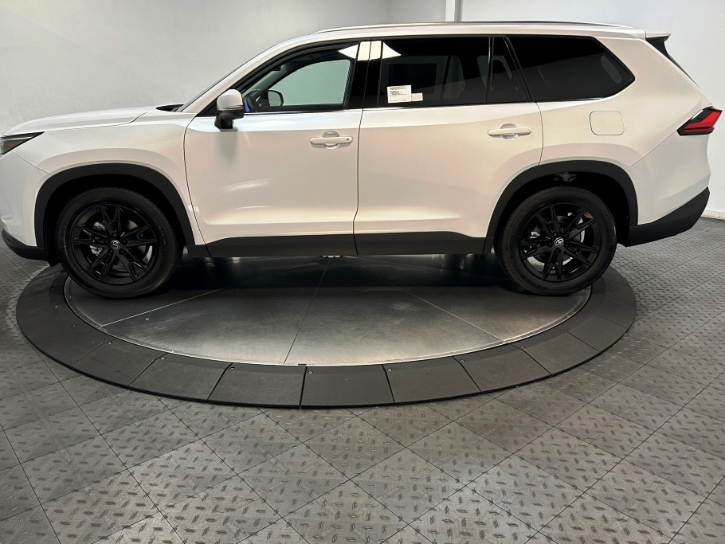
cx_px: 349
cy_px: 265
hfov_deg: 65.3
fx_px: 566
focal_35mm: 27
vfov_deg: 51.4
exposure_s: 1/60
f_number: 1.78
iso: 250
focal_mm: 6.86
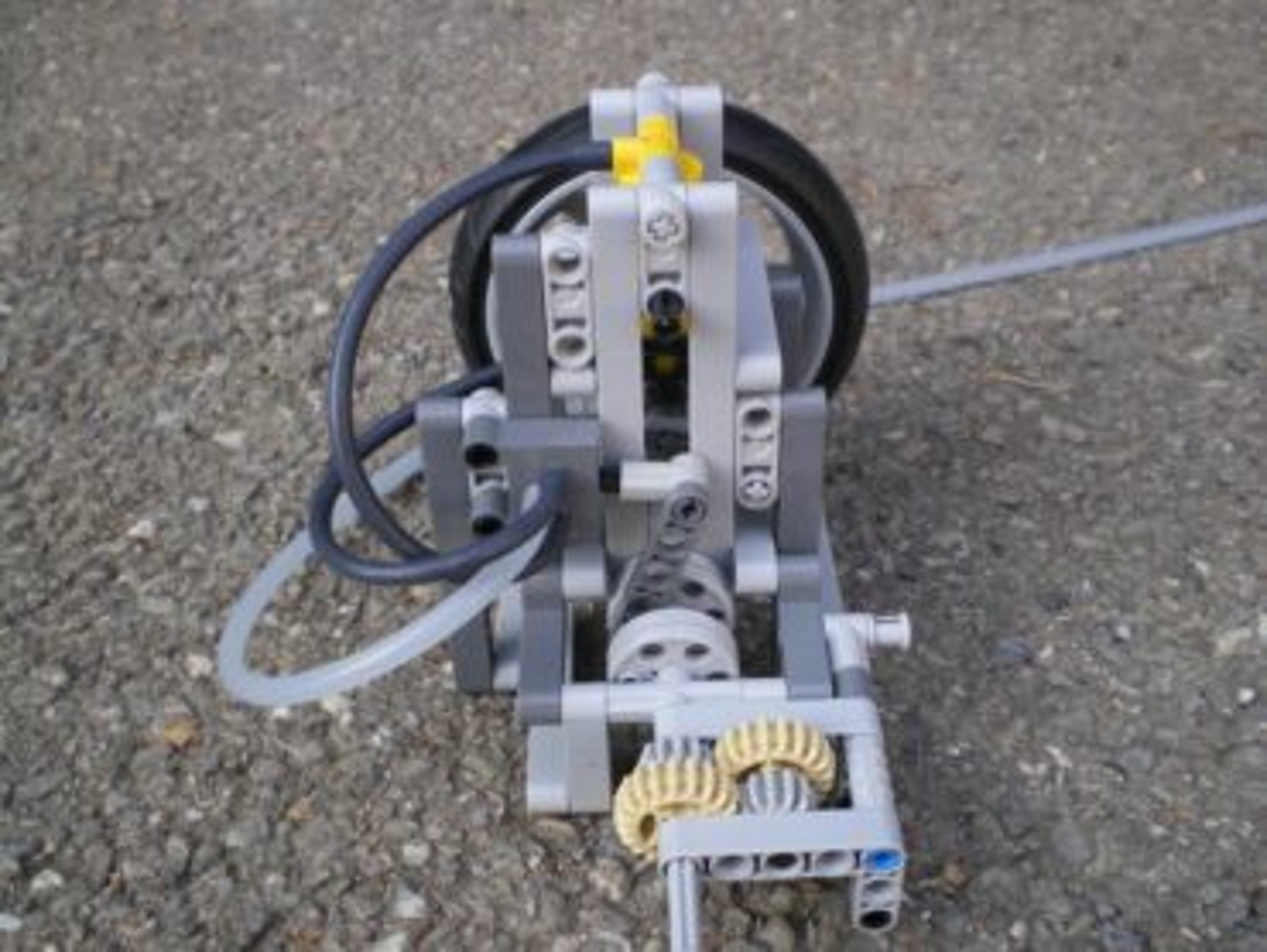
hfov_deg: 48.9
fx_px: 1392
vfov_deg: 37.8
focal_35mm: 38
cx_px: 634
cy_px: 476
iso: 64
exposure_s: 1/80
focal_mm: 6.3
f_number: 3.1
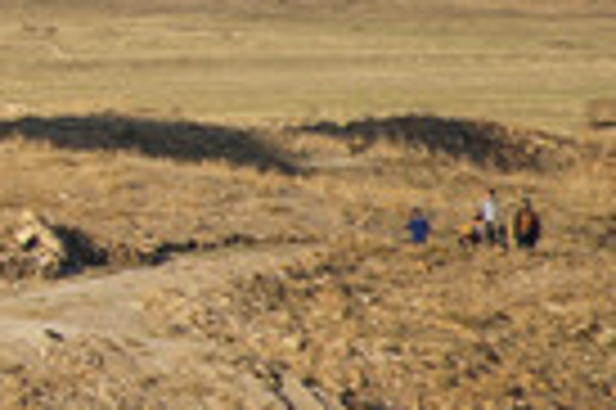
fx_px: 25585
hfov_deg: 1.4
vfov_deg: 0.9
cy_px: -291
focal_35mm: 1497
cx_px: -1670
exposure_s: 1/320
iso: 100
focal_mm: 200
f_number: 7.1
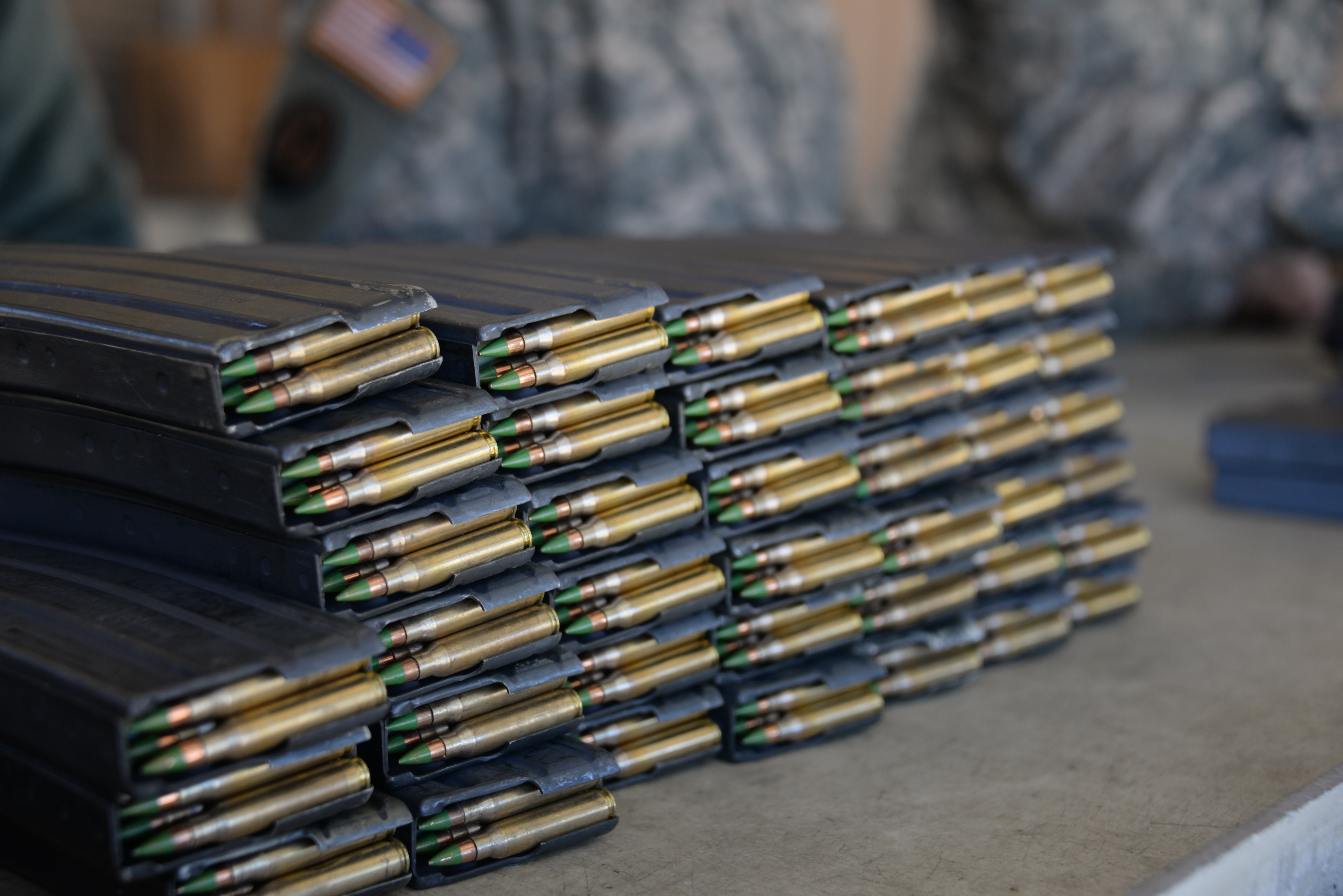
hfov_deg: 35.6
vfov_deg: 24.2
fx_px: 2090
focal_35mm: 56
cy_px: 448
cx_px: 672
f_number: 4.5
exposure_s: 1/180
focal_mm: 56
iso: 280
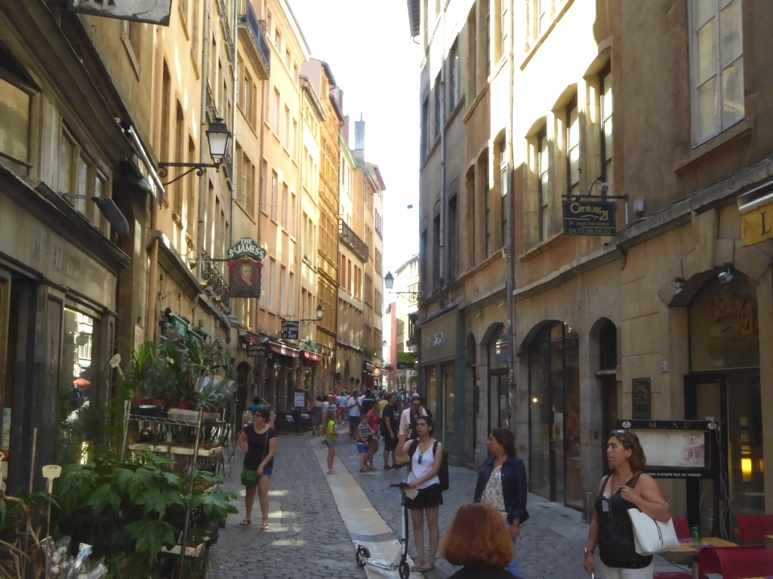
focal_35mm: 44
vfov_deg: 32.9
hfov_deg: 42.9
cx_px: 386
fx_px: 983
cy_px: 290
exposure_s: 1/60
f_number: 8
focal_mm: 7.8
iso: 320
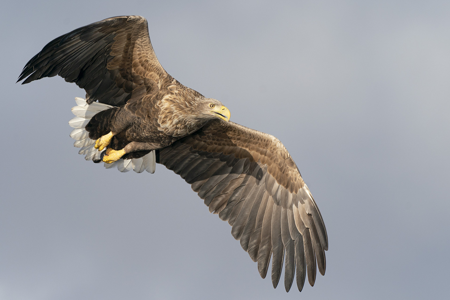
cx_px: 225
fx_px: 5000
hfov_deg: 5.2
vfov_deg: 3.4
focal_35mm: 400
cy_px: 150
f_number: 6.3
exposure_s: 1/2000
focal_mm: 400
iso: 400
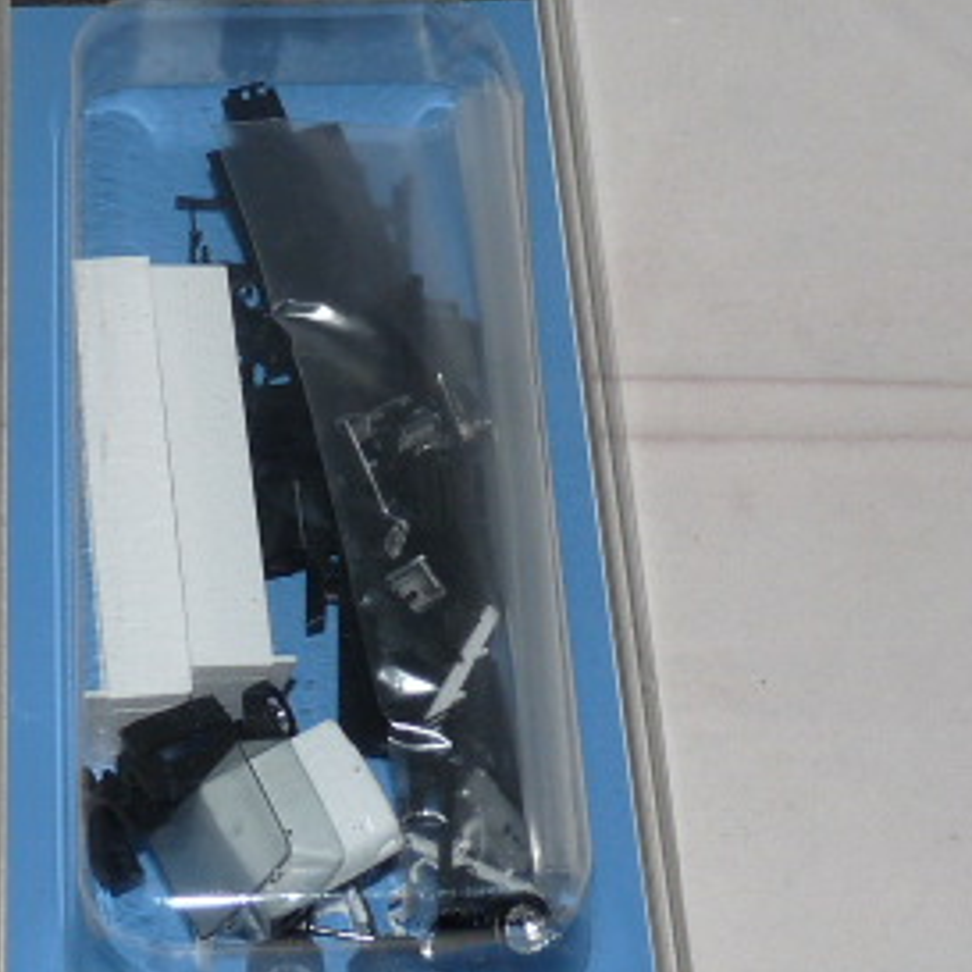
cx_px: 292
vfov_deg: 20.4
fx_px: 2700
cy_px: 356
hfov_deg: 20.3
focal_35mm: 85
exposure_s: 1/30
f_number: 2.8
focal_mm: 4.8
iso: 100
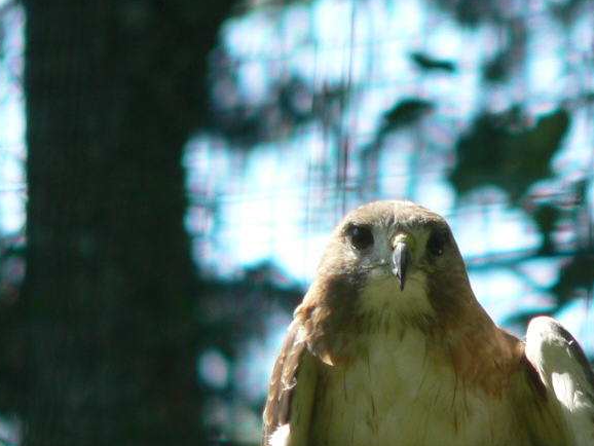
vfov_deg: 1.6
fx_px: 16411
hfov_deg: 2.1
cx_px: 429
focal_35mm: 956
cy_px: 472
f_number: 2.8
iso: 80
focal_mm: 72
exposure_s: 1/250
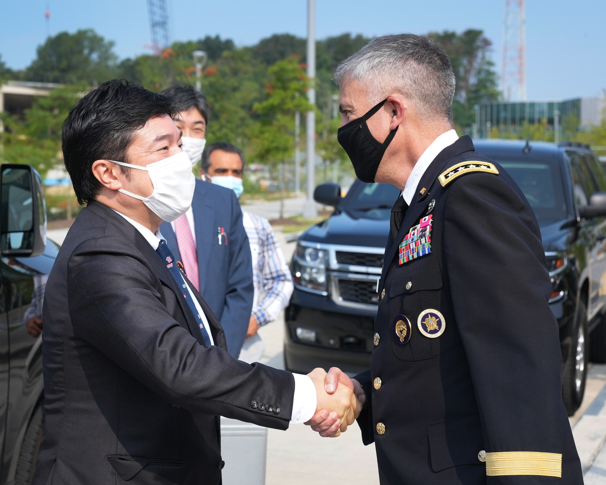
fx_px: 1040
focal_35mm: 58
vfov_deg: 26.2
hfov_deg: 32.5
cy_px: 242
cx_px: 288
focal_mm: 51
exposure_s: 1/800
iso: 400
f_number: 5.6
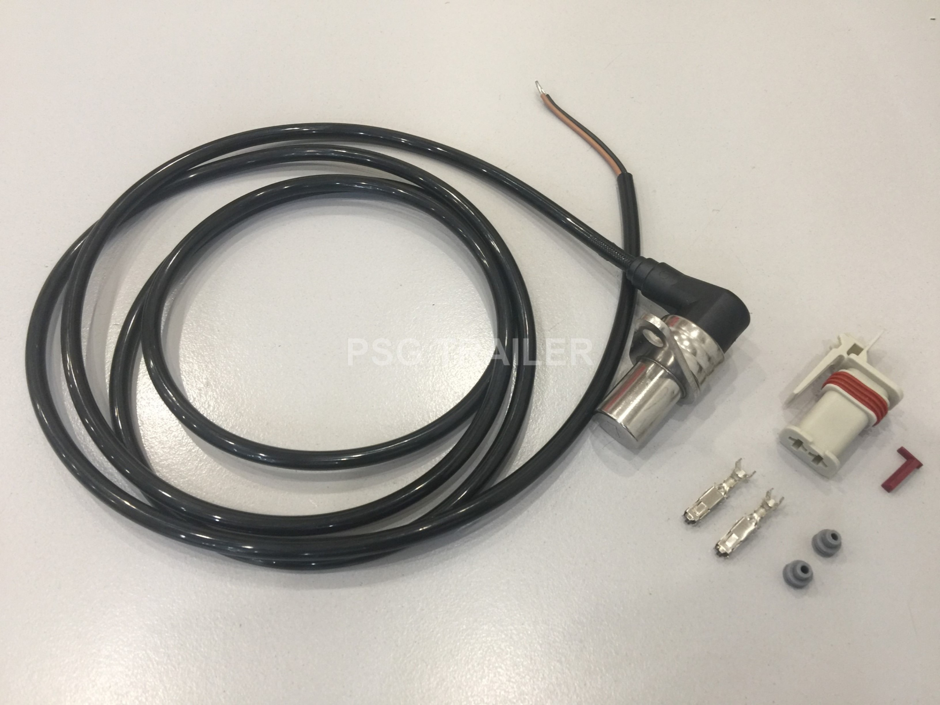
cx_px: 470
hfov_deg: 61.7
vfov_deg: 48.2
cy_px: 352
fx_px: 787
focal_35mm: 29
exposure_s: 1/33
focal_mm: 4.15
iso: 64
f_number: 2.2
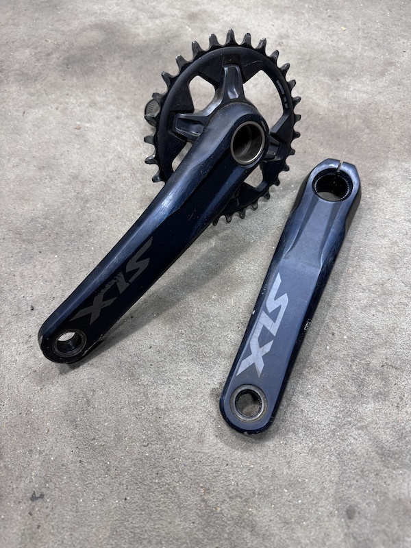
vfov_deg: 71.6
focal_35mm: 24
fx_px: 380
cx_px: 206
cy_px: 274
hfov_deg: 56.8
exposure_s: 1/60
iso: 160
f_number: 1.78
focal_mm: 6.86
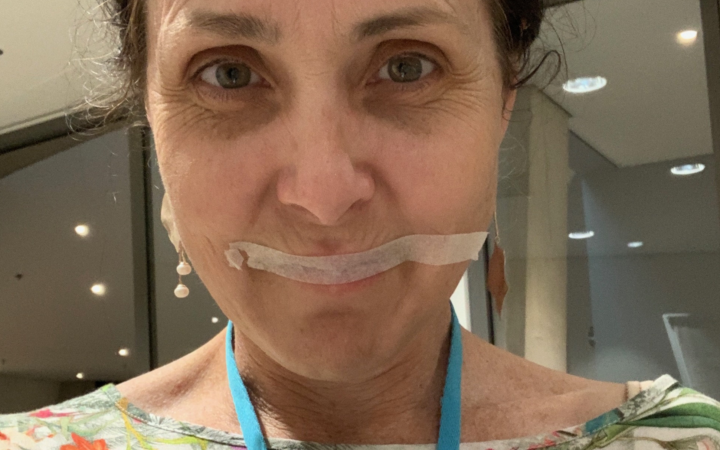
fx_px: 1059
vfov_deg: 23.8
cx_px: 398
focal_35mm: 54
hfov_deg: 37.5
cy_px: 313
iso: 320
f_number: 2.2
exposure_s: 1/40
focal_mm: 2.87
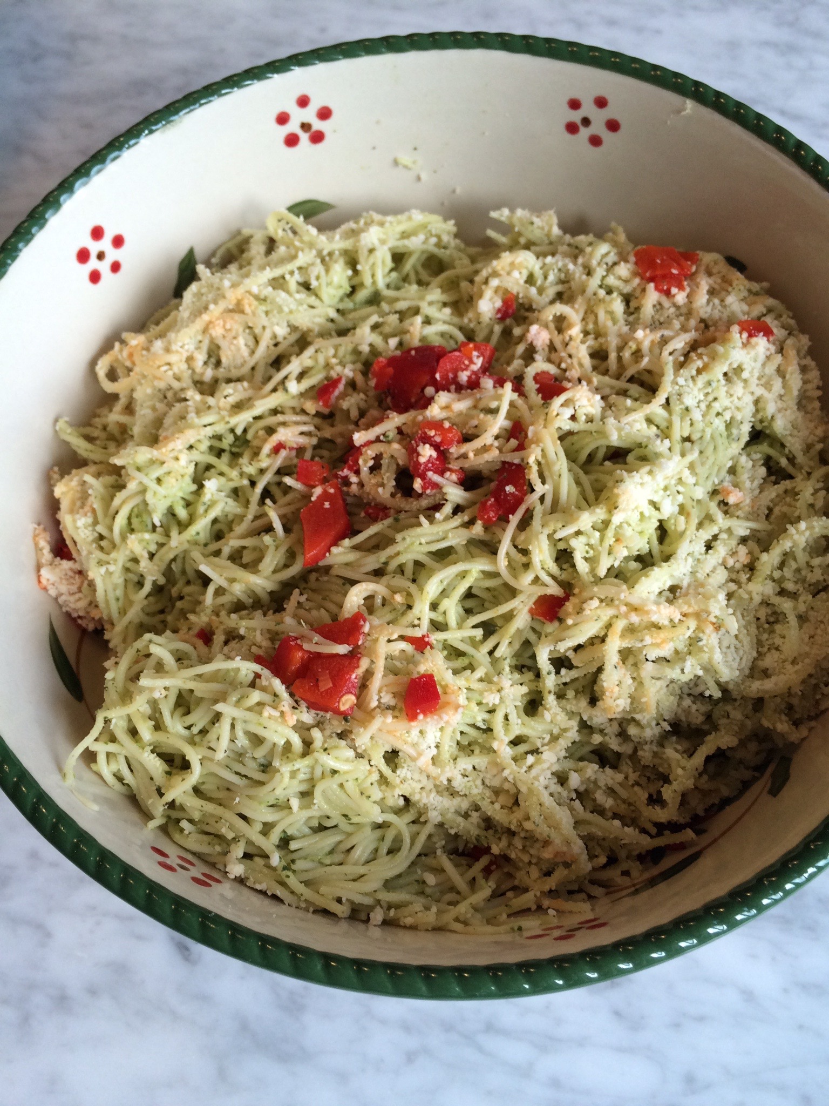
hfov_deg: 48.2
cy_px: 553
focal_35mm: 29
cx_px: 414
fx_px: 926
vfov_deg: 61.7
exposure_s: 1/120
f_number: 2.2
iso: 64
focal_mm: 4.15
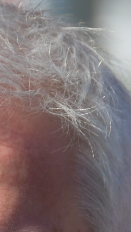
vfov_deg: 1.3
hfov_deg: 0.7
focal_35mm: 1645
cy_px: 269
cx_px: -87
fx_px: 10149
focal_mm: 220
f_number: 5.6
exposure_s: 1/2500
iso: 400
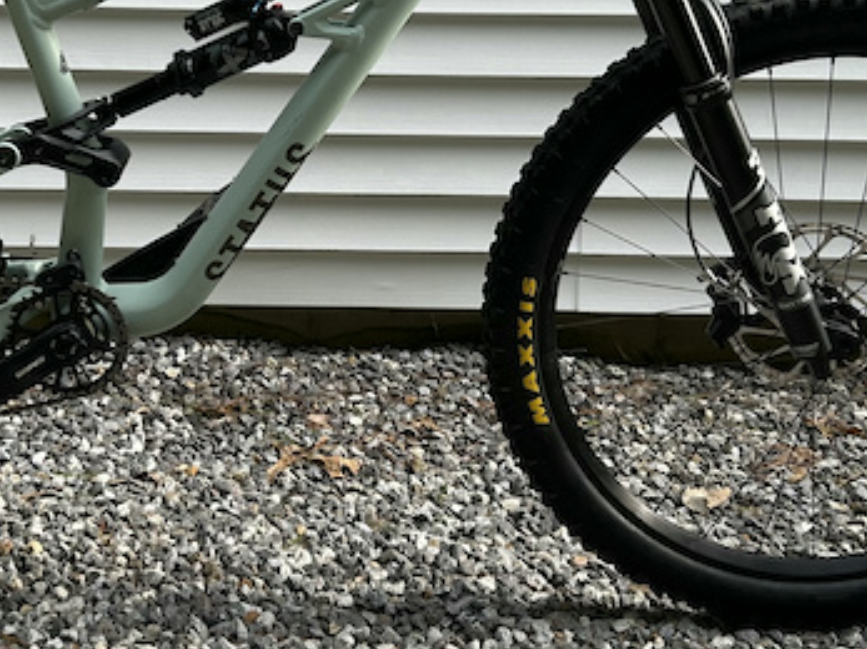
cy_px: 187
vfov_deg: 24.2
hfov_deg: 32.0
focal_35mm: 60
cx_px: 302
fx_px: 1502
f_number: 1.5
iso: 50
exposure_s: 1/497
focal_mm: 5.7
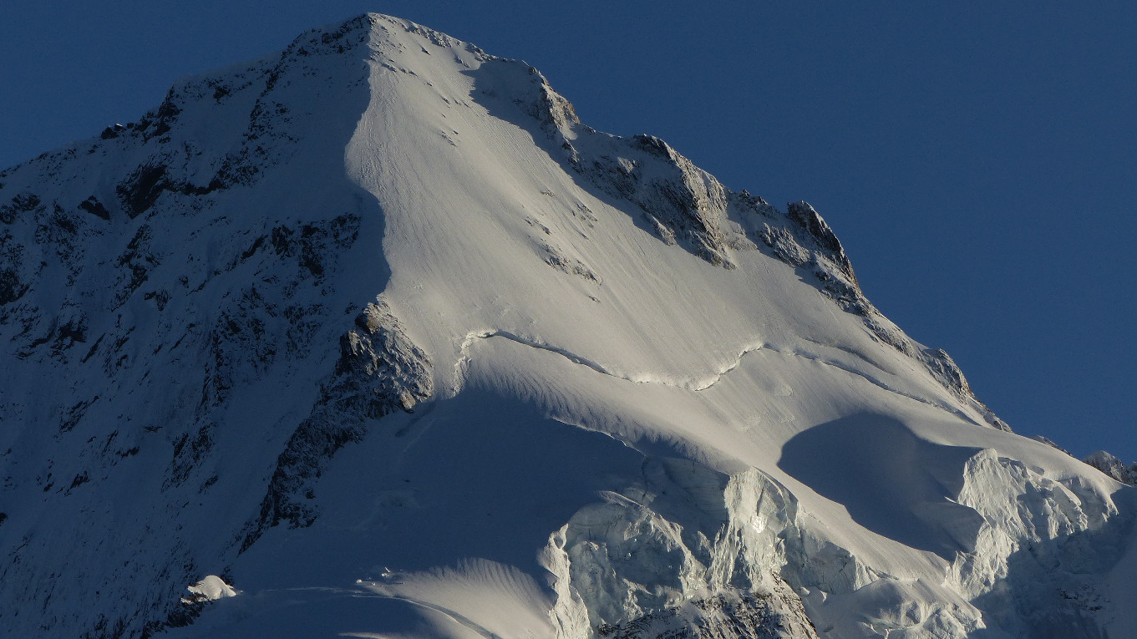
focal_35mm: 353
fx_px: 10641
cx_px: 569
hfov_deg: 6.1
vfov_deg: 3.4
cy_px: 375
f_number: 4.5
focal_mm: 58.2
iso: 100
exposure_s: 1/1300
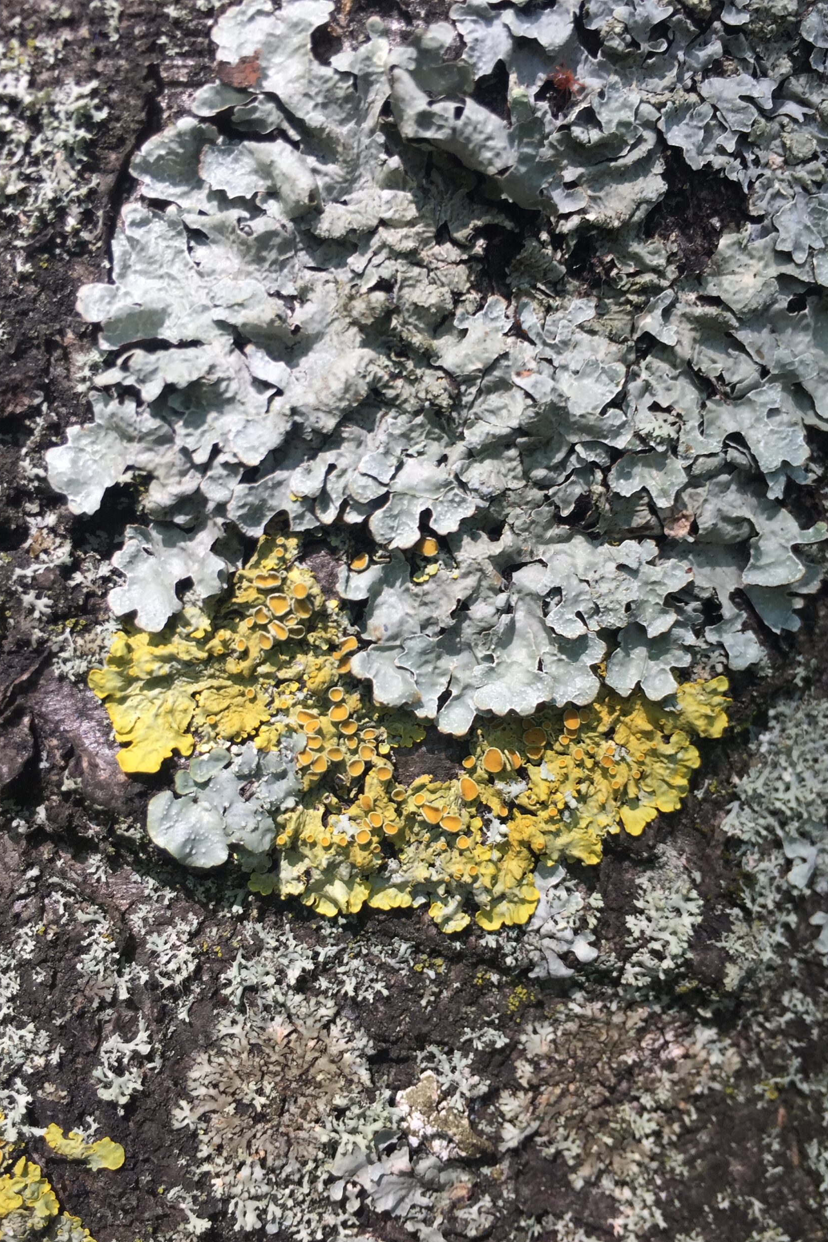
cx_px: 456
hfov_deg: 42.3
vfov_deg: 60.3
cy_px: 638
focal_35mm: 31
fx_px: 1069
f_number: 2.2
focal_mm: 4.15
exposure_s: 1/170
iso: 32
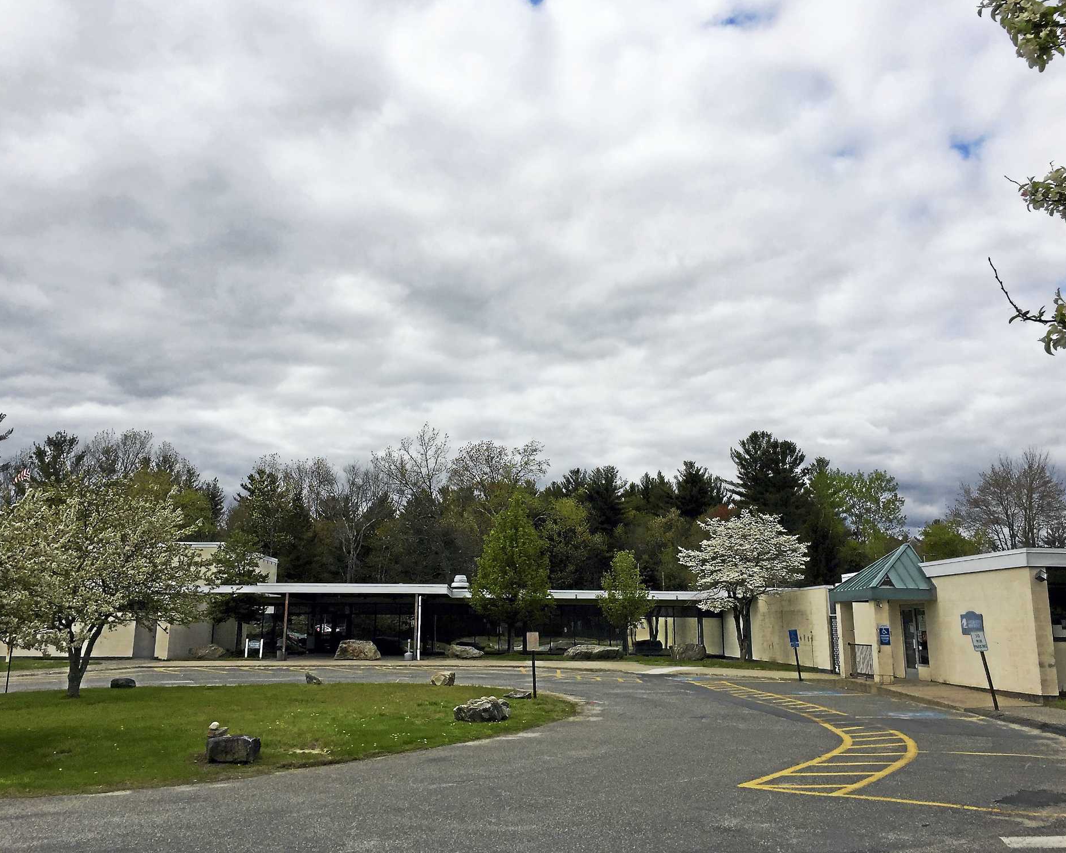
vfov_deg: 47.1
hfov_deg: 57.2
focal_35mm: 31
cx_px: 508
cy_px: 419
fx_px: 978
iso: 32
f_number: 2.2
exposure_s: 1/2639
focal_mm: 4.15
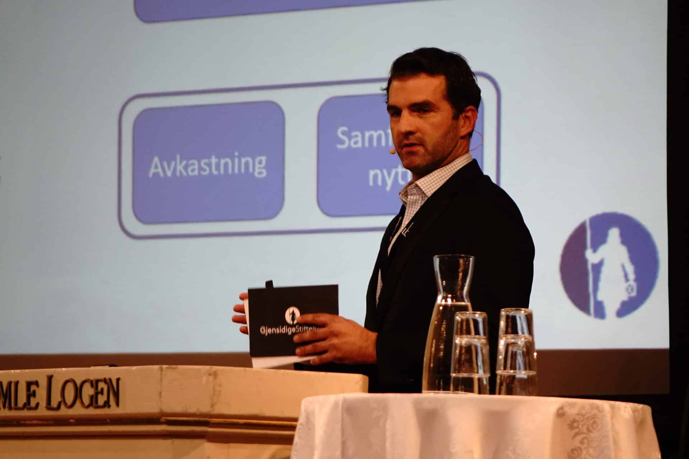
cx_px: 344
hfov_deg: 10.3
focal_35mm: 200
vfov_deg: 6.9
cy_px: 230
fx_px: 3827
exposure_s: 1/125
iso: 1250
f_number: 2.8
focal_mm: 73.3
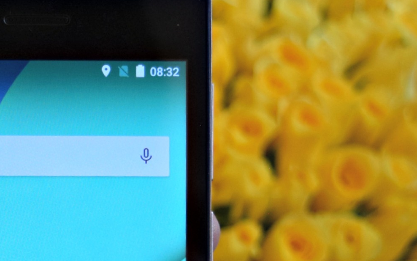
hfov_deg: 18.2
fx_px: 1273
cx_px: 19
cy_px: 315
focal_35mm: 112
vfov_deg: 11.4
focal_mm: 24
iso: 450
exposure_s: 1/60
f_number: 4
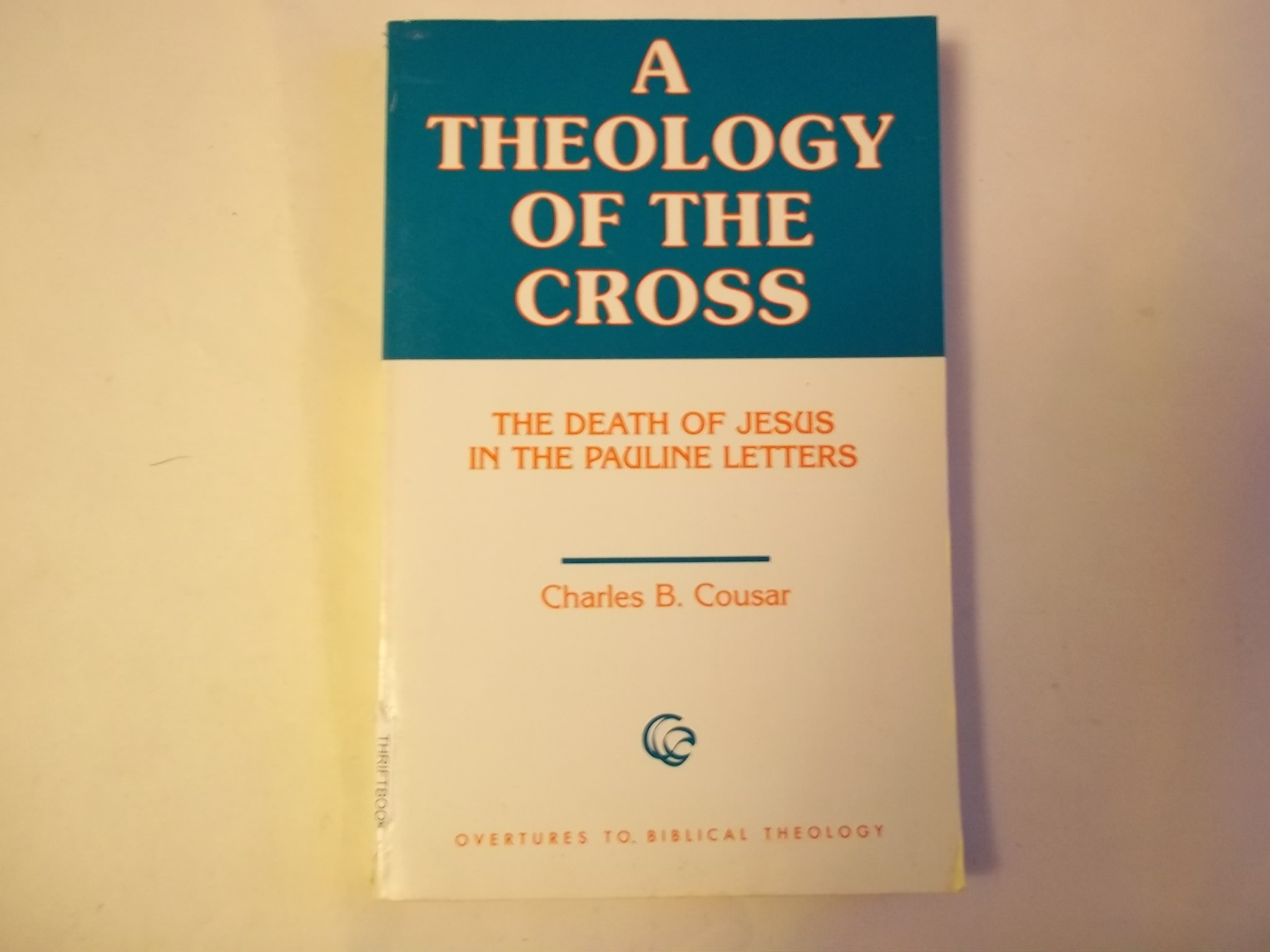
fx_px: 1321
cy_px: 476
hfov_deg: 51.4
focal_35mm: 36
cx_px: 635
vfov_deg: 39.7
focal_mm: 6.5
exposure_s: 1/8
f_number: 3.1
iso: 186
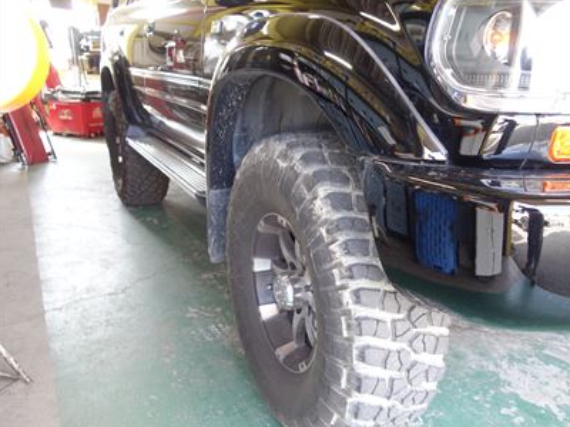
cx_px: 323
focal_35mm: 31
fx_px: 510
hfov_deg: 58.1
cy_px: 214
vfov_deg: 45.4
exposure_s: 1/30
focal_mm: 10.4
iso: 200
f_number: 2.5
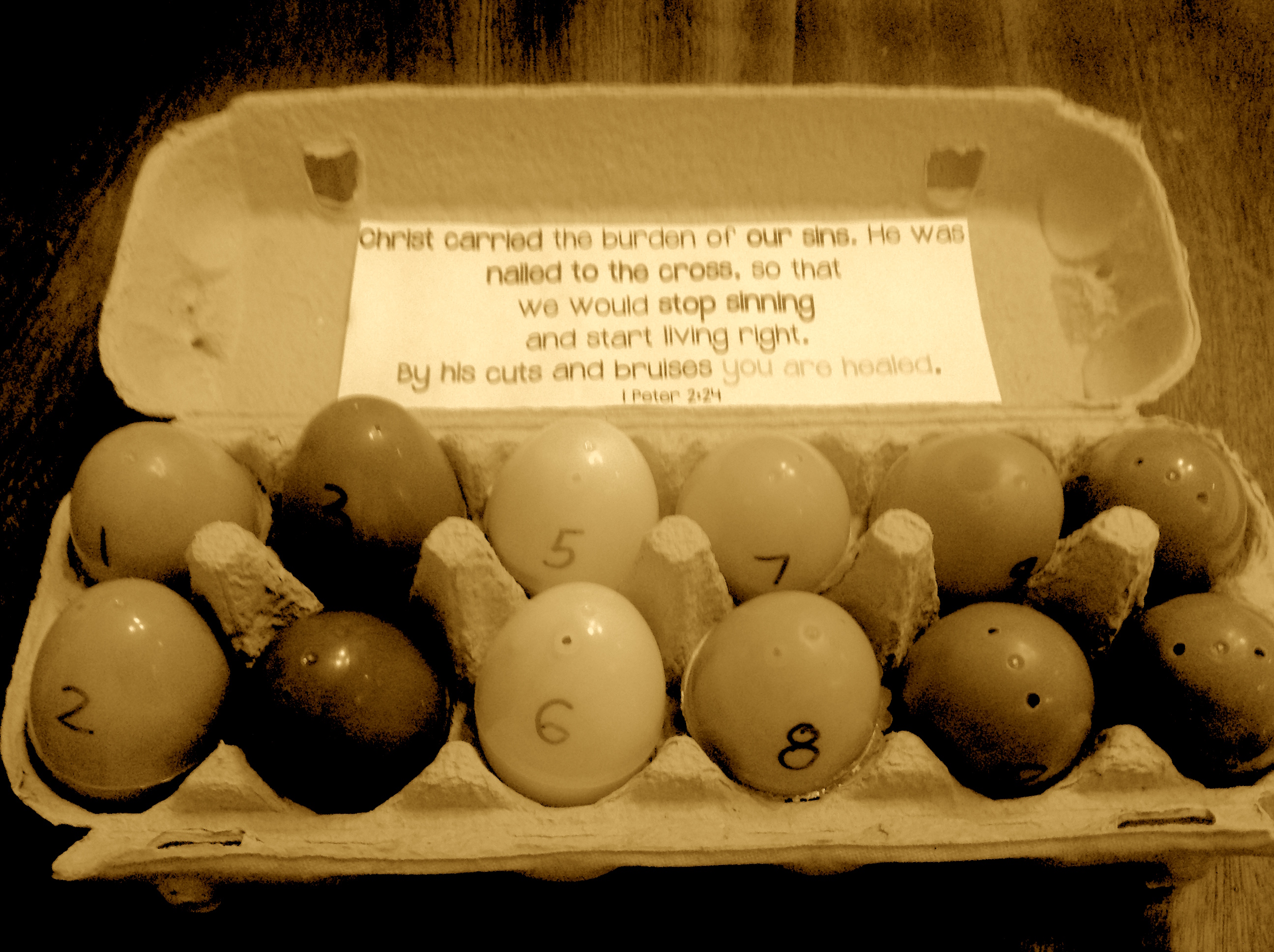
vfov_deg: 40.6
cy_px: 476
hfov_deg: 52.7
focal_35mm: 35
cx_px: 637
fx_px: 1286
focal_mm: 4.28
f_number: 2.4
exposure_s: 1/15
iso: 125
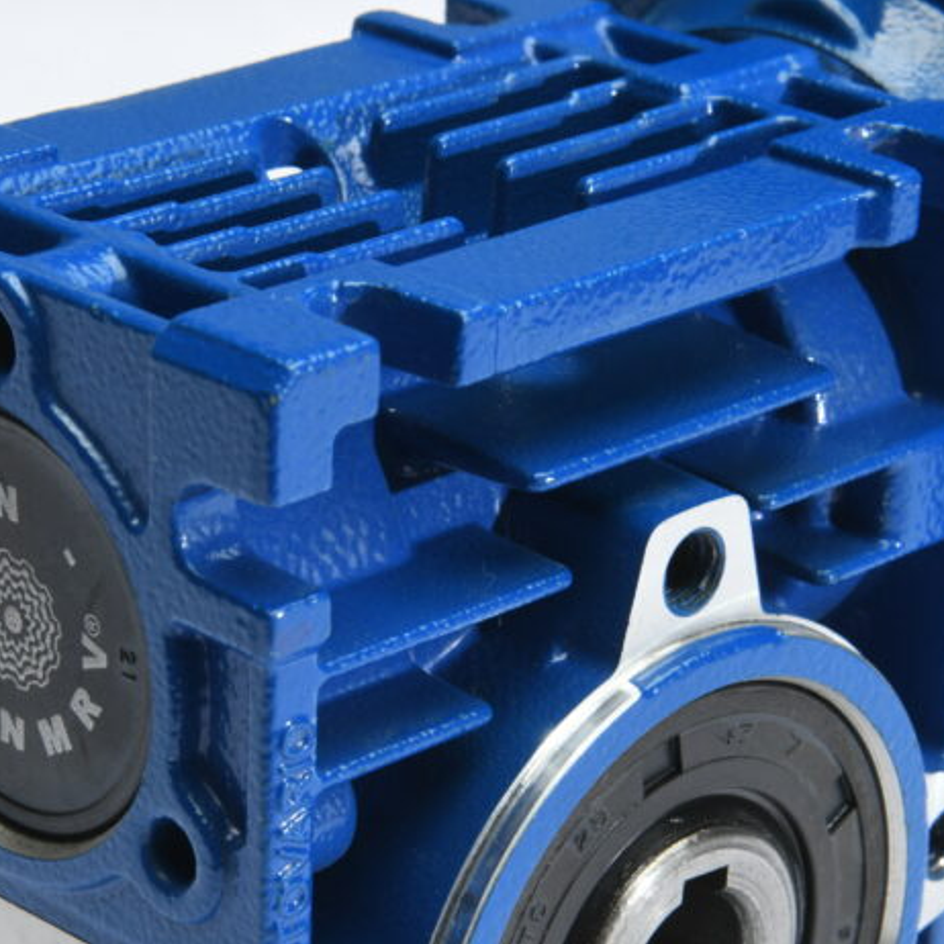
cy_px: 679
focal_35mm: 132
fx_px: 4073
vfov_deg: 13.2
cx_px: 351
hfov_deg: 13.2
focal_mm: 70
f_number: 22
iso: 640
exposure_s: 1/200
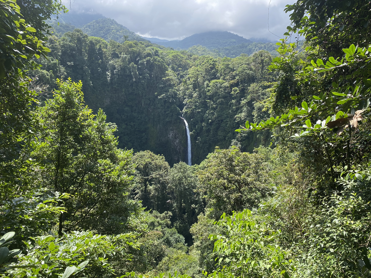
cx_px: 186
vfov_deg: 53.1
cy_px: 139
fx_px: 279
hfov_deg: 67.3
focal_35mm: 26
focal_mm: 4.25
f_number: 1.8
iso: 32
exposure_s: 1/702
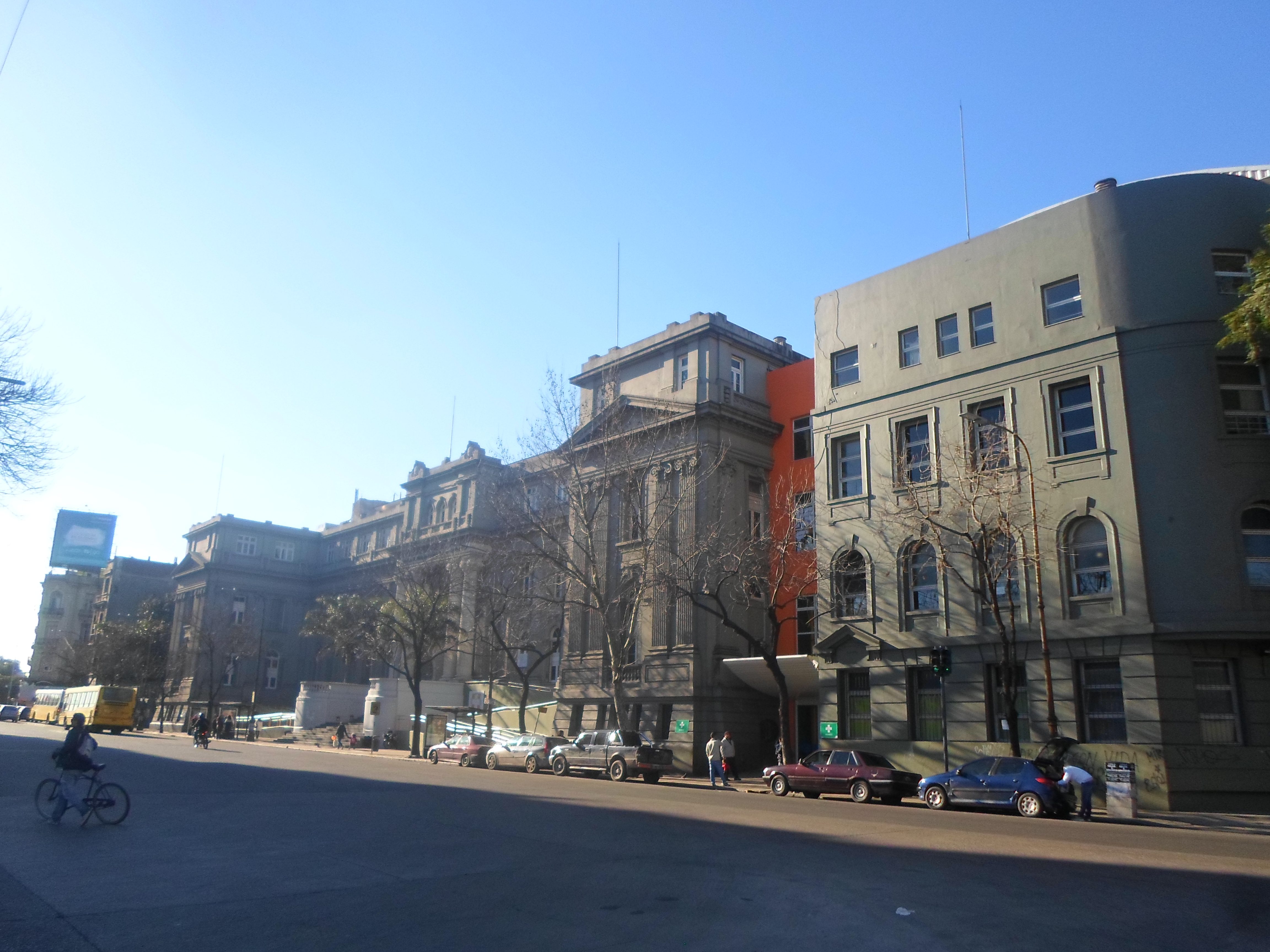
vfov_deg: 54.9
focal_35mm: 25
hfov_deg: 69.4
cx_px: 635
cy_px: 476
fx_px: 917
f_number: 2.5
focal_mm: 4.5
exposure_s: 1/750
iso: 80
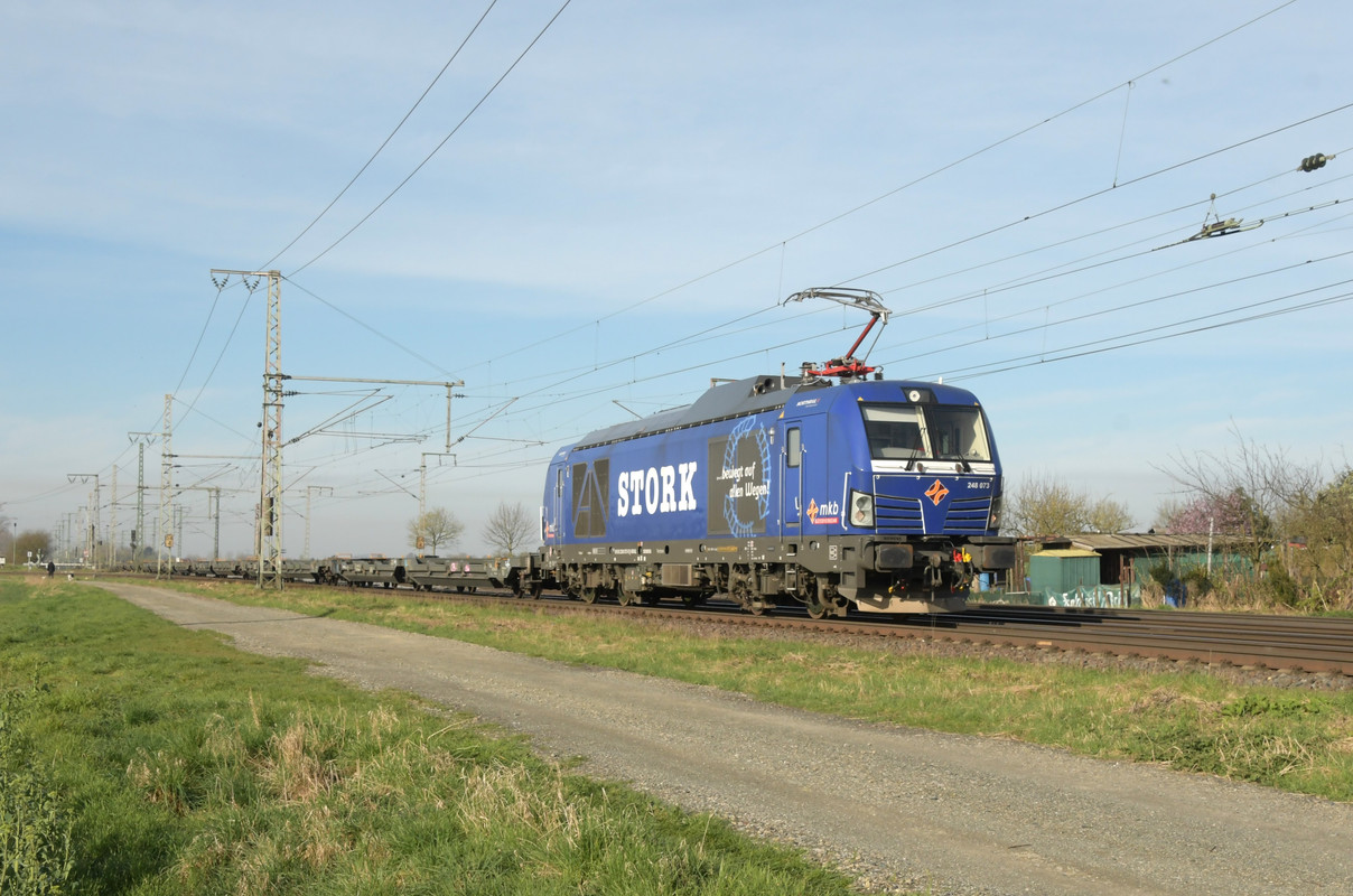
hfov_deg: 46.5
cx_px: 676
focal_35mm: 42
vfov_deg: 31.8
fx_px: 1575
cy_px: 448
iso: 640
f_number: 13
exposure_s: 1/1250
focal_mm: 28
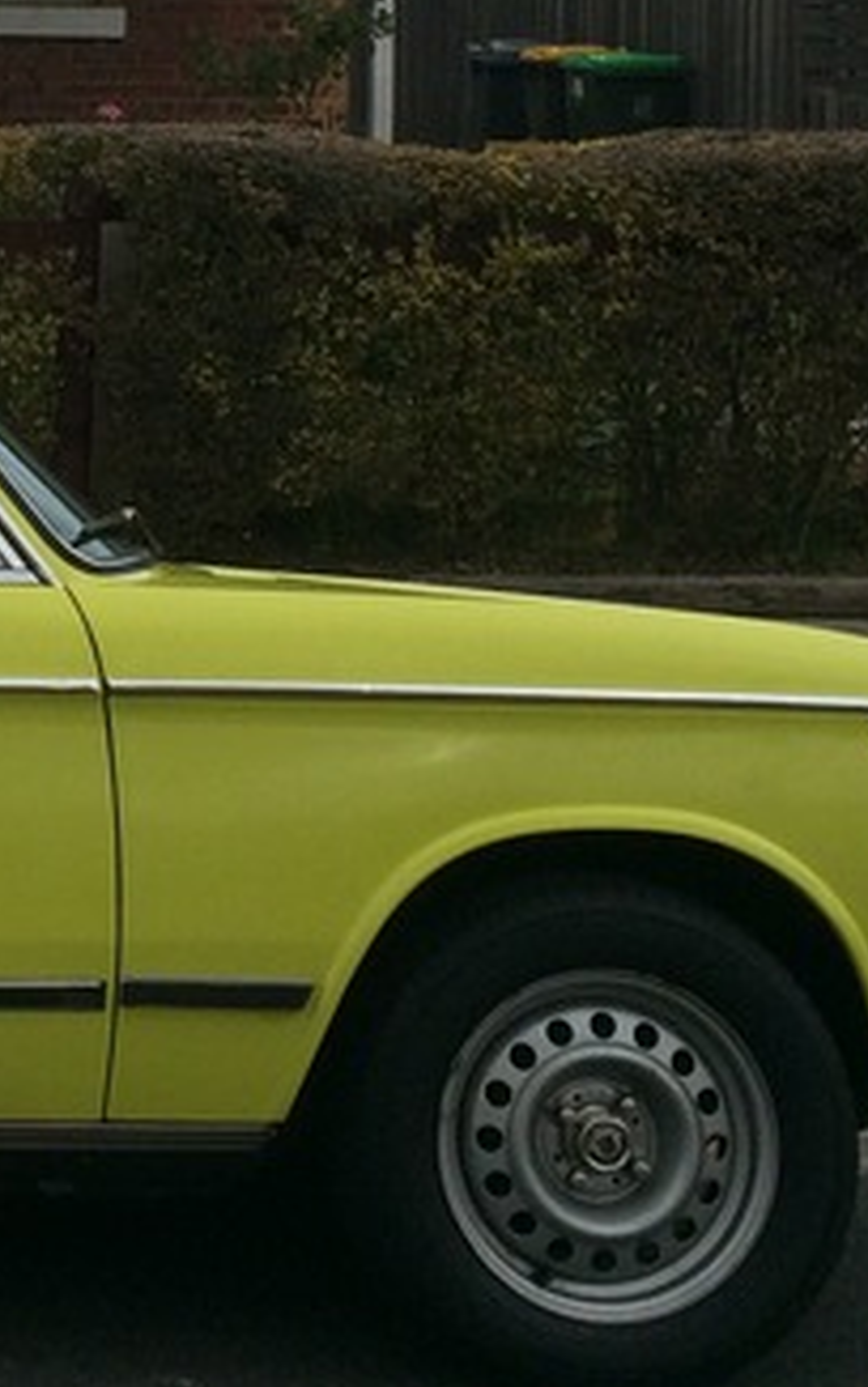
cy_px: 149
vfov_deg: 20.4
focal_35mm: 100
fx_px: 3782
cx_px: -438
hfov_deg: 12.4
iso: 32
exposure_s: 1/1325
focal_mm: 4.12
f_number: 2.2
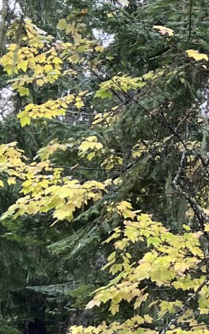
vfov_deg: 19.3
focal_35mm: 108
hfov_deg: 11.0
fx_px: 984
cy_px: 139
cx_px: 423
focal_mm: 5.7
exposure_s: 1/147
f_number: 1.5
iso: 64
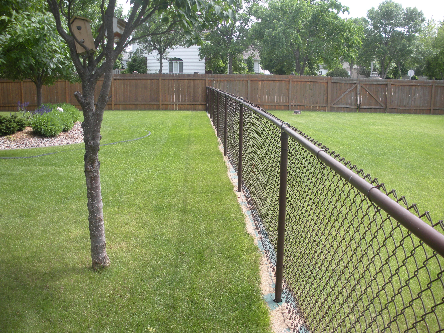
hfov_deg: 51.4
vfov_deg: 39.7
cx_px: 222
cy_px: 166
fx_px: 462
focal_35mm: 36
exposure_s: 1/165
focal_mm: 6.3
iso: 64
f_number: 3.5
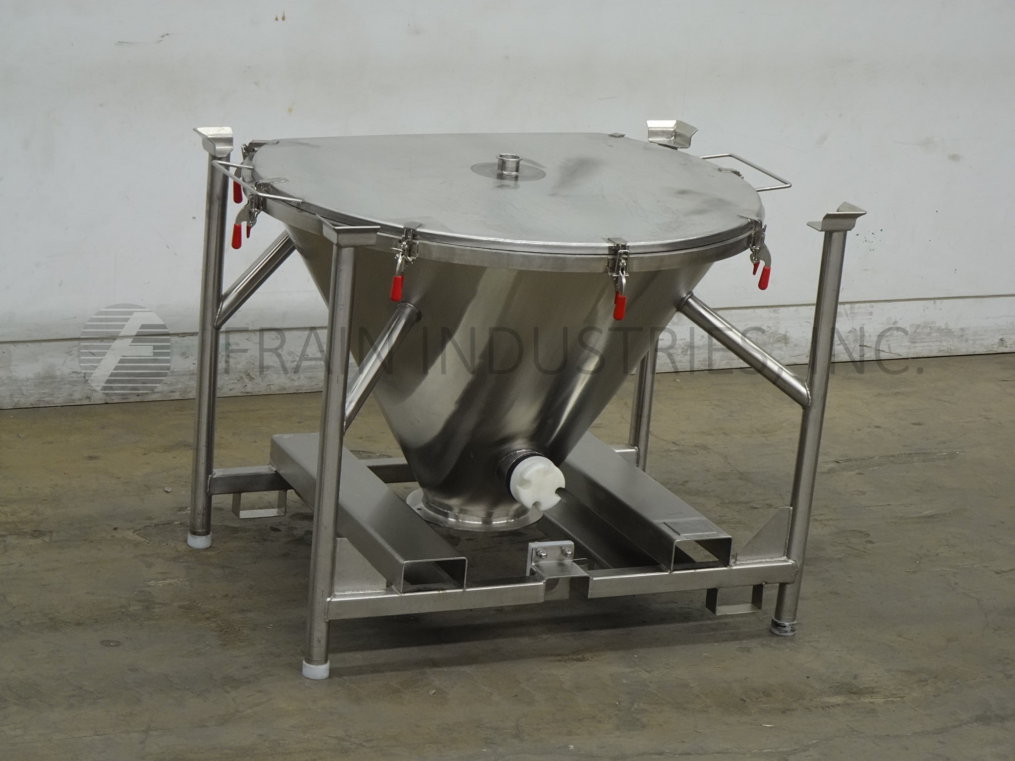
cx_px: 508
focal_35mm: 100
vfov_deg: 14.8
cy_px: 380
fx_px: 2932
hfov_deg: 19.6
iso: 640
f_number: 5
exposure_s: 1/100
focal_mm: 15.65
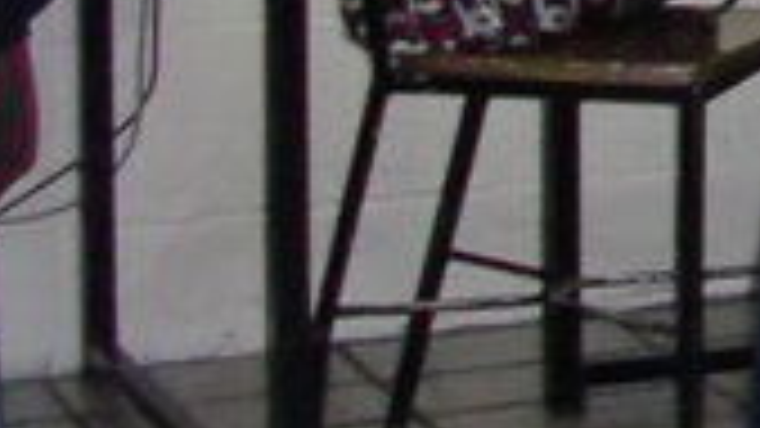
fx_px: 4775
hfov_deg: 8.0
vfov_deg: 5.0
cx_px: 2127
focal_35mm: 237
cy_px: -613
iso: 320
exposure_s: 1/60
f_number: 2.8
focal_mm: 6.3
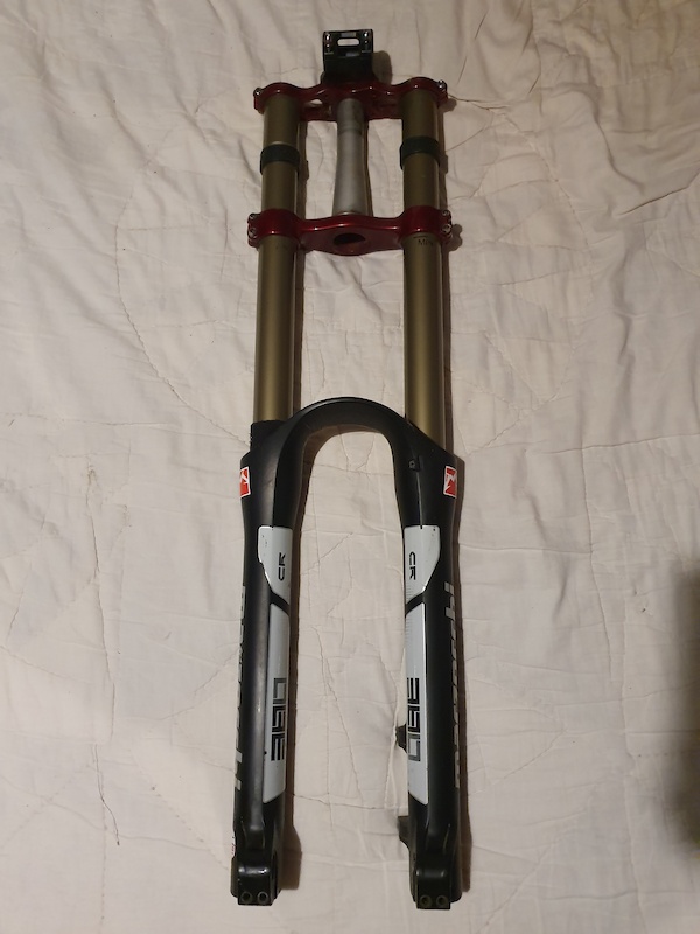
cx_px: 350
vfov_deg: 67.3
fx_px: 701
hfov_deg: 53.1
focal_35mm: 26
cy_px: 467
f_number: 1.5
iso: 640
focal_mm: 4.32
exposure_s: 1/50
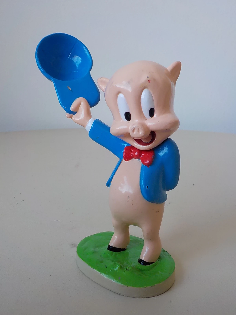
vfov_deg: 60.0
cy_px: 158
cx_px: 118
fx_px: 273
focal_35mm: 30
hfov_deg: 46.8
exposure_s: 1/60
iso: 125
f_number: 3.3
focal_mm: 4.1
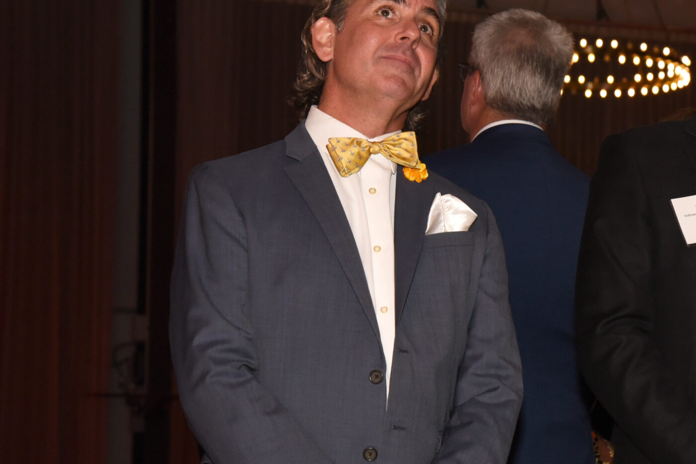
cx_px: 581
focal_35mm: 128
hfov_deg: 15.9
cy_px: 287
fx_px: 2475
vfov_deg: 10.7
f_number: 7.1
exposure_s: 1/100
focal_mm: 70
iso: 2000
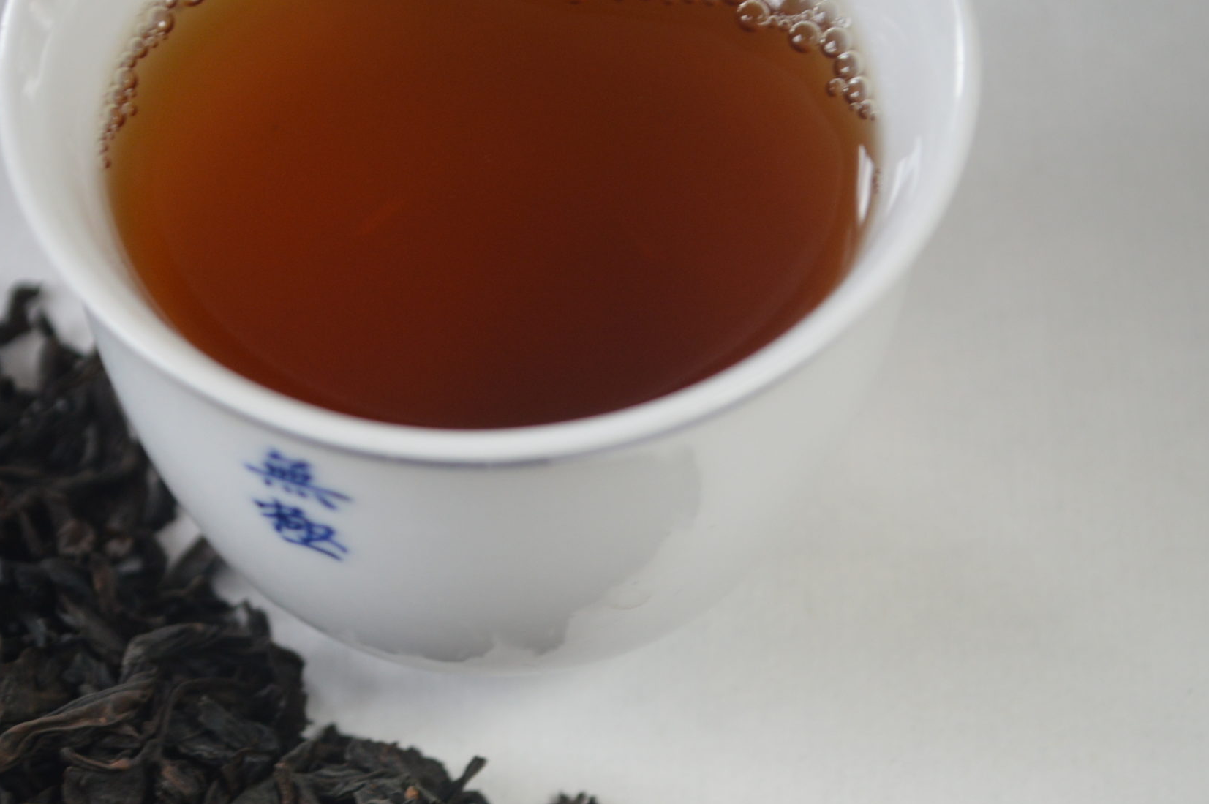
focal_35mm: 128
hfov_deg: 16.0
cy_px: 534
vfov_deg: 10.7
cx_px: 344
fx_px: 4287
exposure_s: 1/60
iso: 450
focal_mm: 55
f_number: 5.6
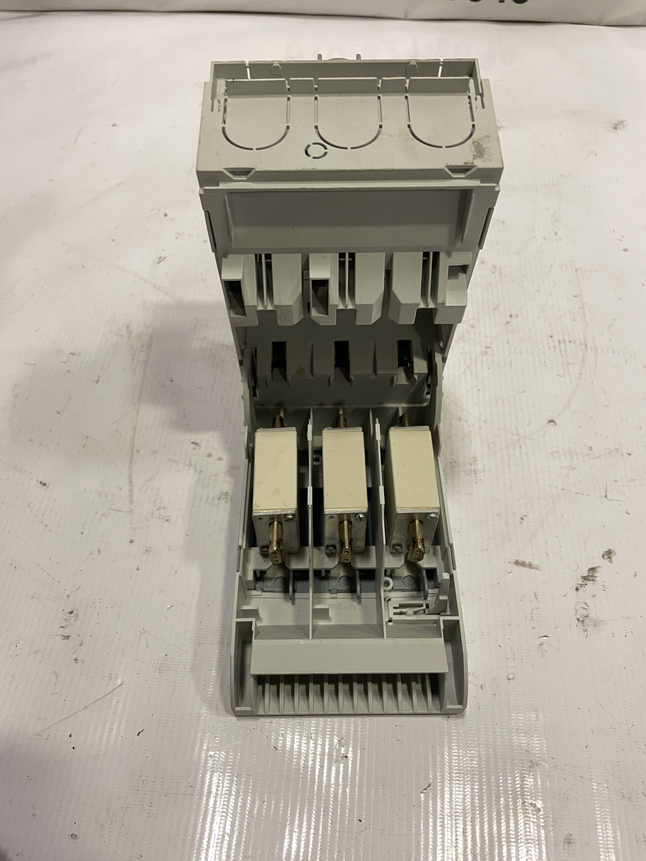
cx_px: 323
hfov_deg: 53.1
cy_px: 430
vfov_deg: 67.3
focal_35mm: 26
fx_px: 647
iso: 100
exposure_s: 1/60
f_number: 1.6
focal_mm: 4.2
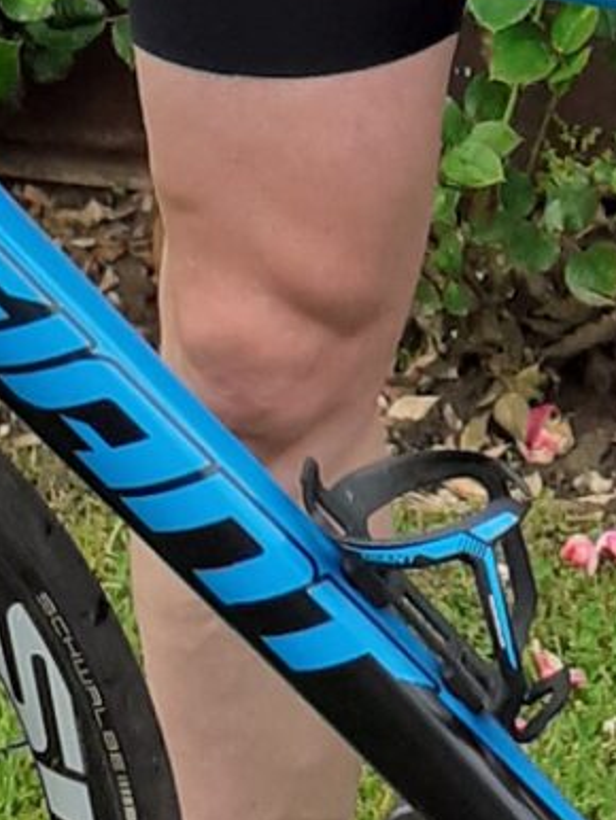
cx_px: 561
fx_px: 4242
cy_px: -529
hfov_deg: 8.3
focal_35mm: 179
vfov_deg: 10.5
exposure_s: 1/674
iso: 40
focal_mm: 3.6
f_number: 1.9
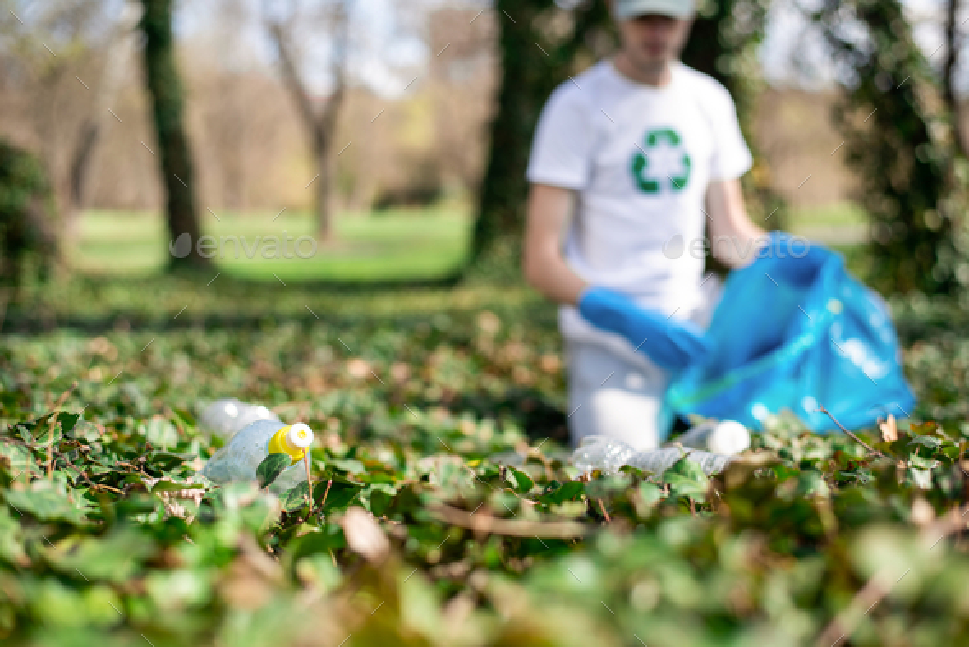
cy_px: 324
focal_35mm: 50
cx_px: 484
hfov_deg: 39.6
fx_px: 1346
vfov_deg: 27.0
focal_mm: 50
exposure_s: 1/640
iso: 64
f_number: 2.8
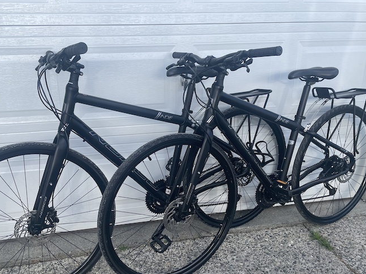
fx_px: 338
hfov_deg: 56.5
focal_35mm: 32
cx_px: 155
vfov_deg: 44.0
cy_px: 163
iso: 32
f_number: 1.6
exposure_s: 1/988
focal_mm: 4.2
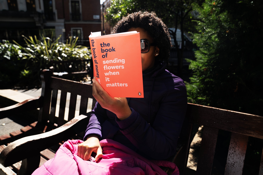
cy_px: 88
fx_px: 175
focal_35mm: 24
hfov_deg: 73.7
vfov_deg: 53.1
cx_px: 132
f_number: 4.5
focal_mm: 24
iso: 100
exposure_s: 1/100
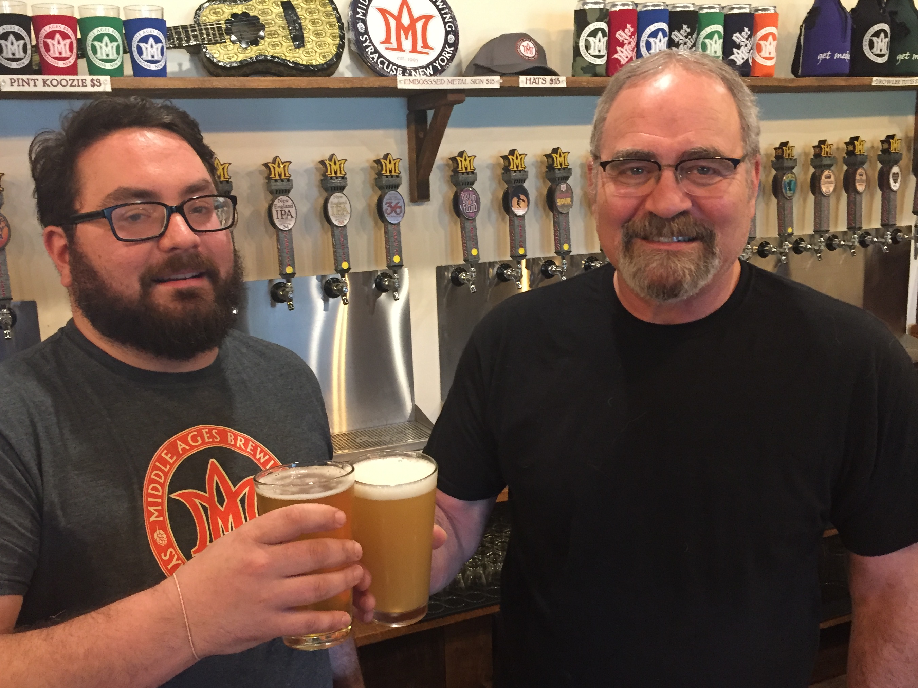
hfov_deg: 52.6
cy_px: 368
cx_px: 424
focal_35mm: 35
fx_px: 928
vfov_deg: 40.7
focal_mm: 4.15
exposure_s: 1/17
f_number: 2.2
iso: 250
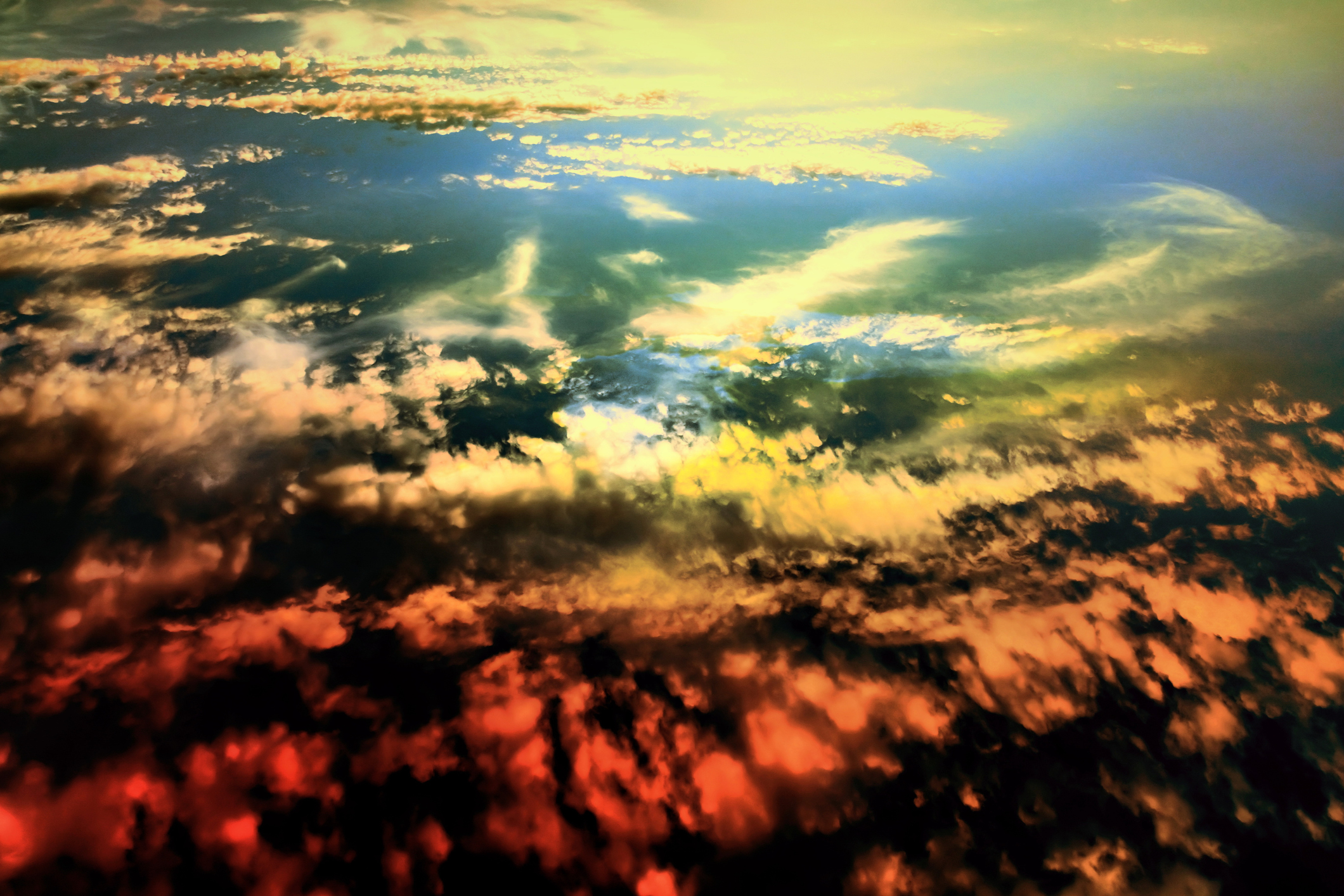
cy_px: 448
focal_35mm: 24
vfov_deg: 53.1
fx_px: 896
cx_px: 672
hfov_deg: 73.7
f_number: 16
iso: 400
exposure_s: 1/320
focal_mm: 24
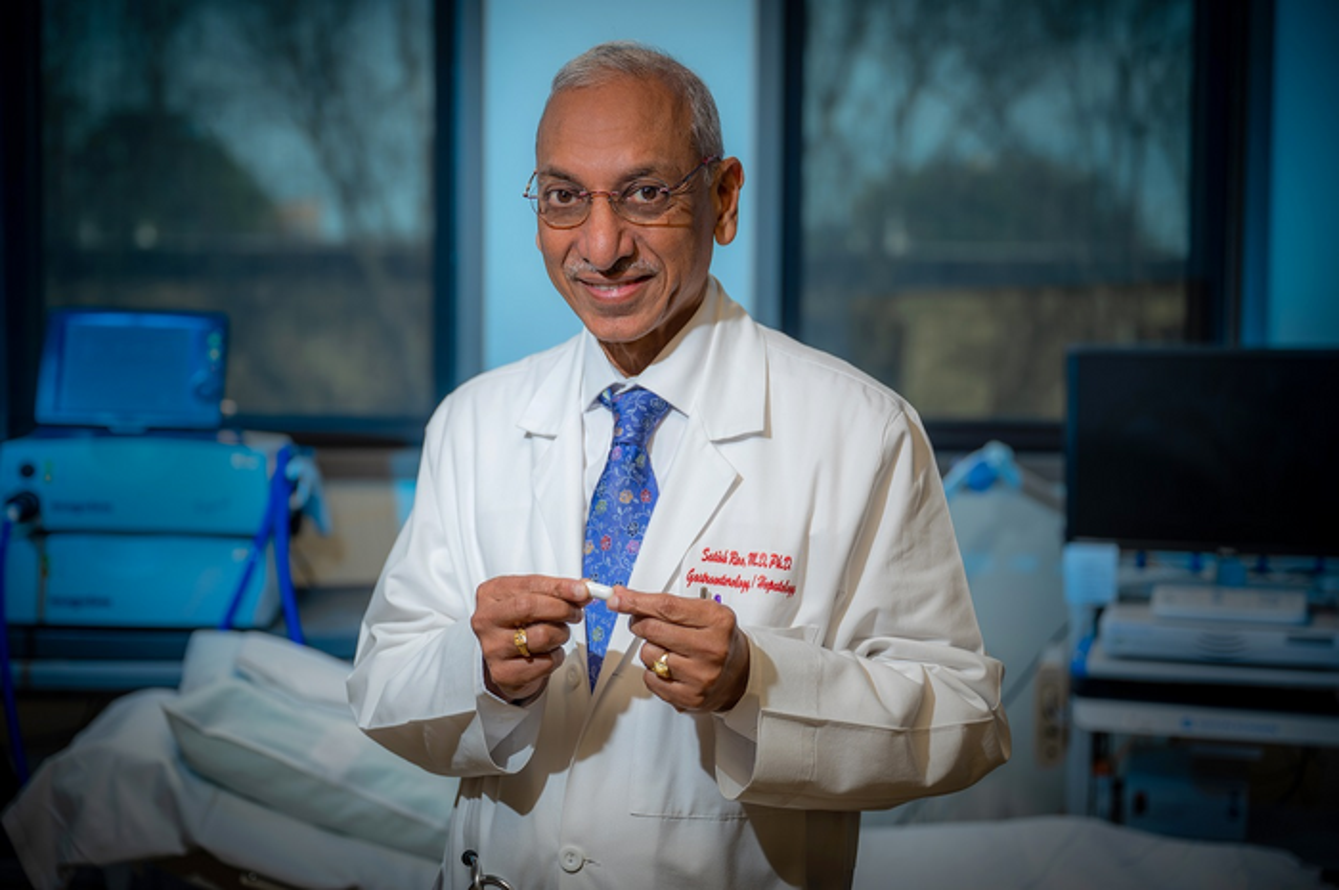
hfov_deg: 34.5
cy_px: 445
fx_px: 2155
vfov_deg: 23.3
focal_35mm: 58
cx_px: 670
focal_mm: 58
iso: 50
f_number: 2.8
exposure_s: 1/50
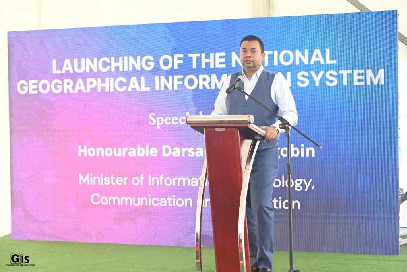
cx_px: 204
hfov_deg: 16.8
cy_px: 136
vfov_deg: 11.3
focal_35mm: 122
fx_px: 1380
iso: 1600
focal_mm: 122
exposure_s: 1/200
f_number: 6.3
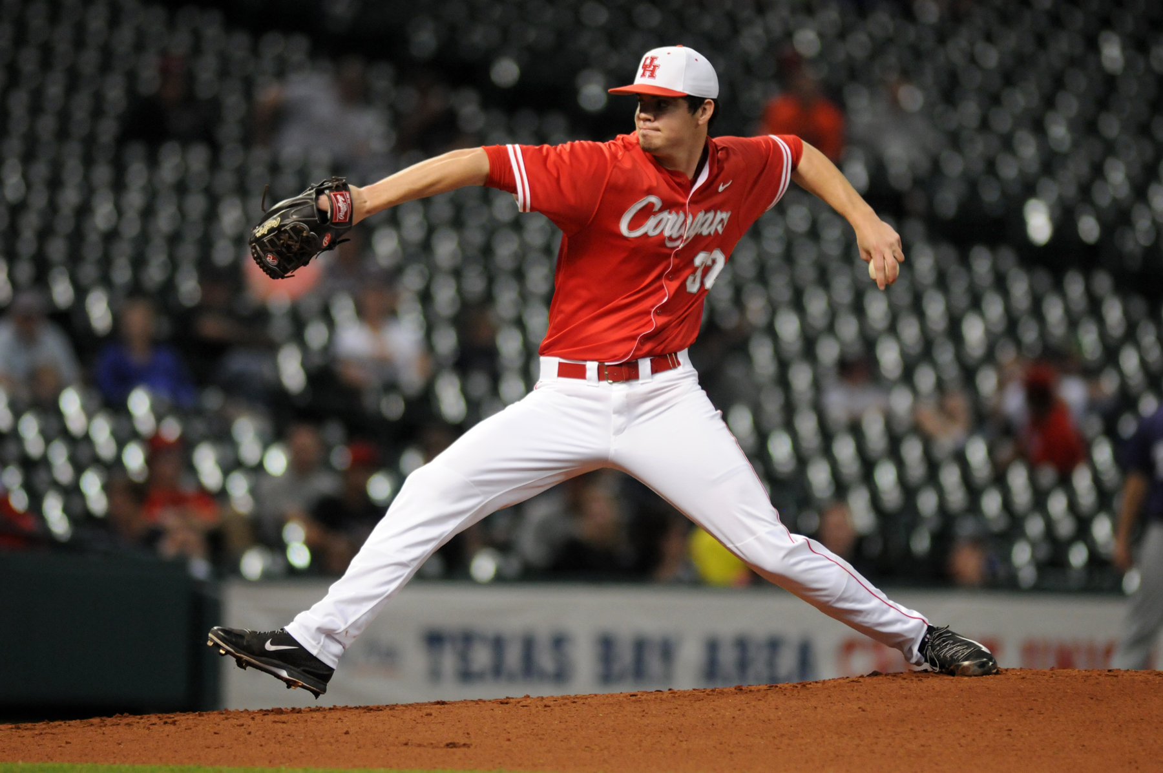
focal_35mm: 450
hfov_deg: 4.6
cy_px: 386
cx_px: 582
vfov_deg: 3.0
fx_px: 14521
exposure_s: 1/1000
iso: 1250
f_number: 2.8
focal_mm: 300
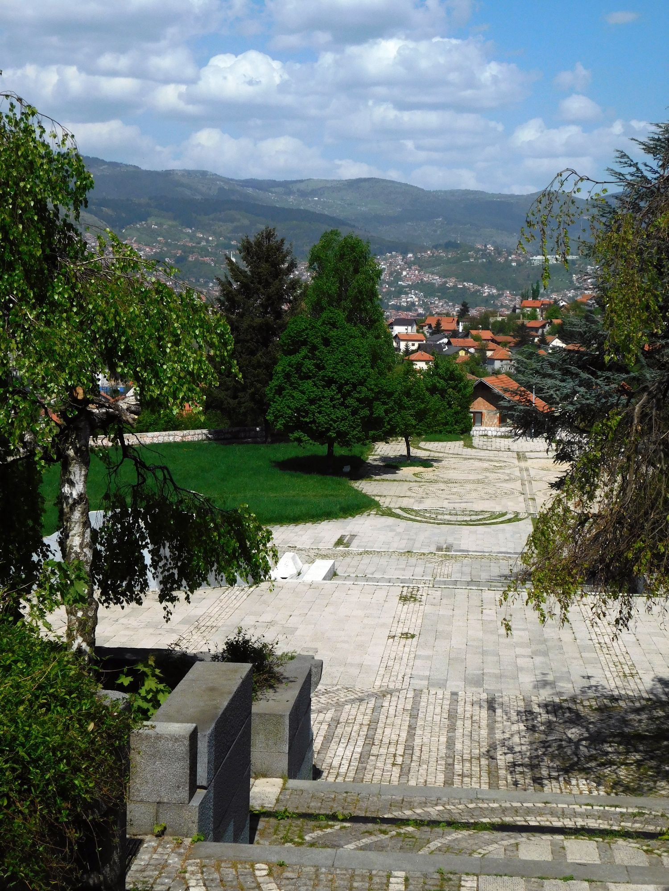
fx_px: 1520
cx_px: 334
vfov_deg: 32.7
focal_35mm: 59
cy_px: 446
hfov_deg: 24.8
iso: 125
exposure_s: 1/800
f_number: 8
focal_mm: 10.4
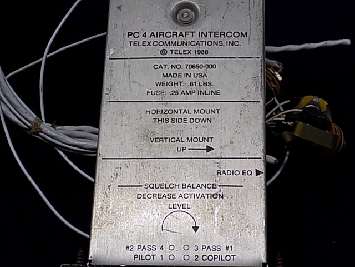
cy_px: 134
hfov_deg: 27.8
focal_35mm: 70
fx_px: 718
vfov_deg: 21.0
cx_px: 178
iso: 80
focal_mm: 12.5
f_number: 4.2
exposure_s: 1/30
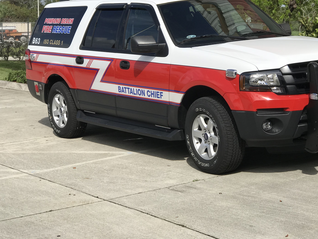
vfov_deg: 17.7
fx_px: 763
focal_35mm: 83
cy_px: 67
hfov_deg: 23.5
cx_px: 201
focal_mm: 6.6
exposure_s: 1/1259
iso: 20
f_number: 2.8
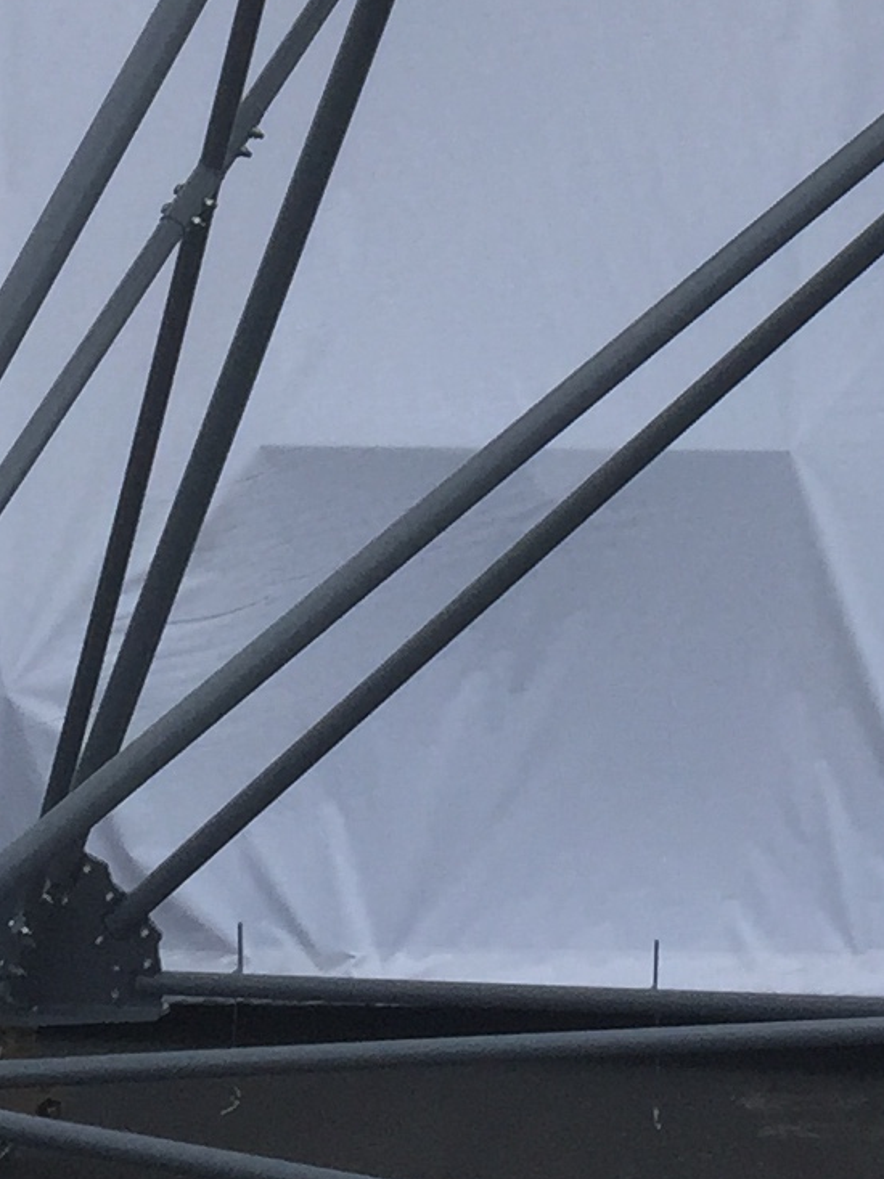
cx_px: 513
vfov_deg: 14.3
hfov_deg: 11.5
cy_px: -586
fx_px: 4395
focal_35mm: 129
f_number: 2.2
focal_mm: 4.15
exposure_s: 1/3049
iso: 32
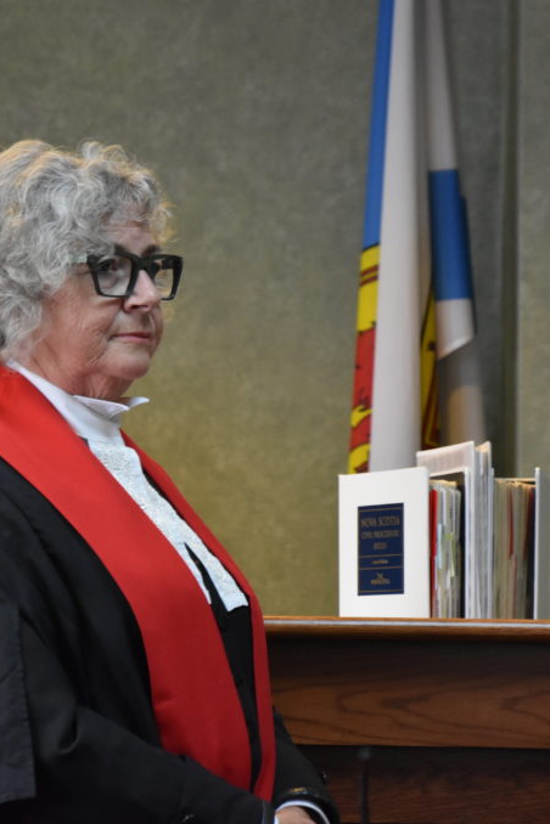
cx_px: 245
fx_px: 5448
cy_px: 411
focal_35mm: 238
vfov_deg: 8.7
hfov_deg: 5.8
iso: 2800
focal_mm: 105
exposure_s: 1/60
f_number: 5.6
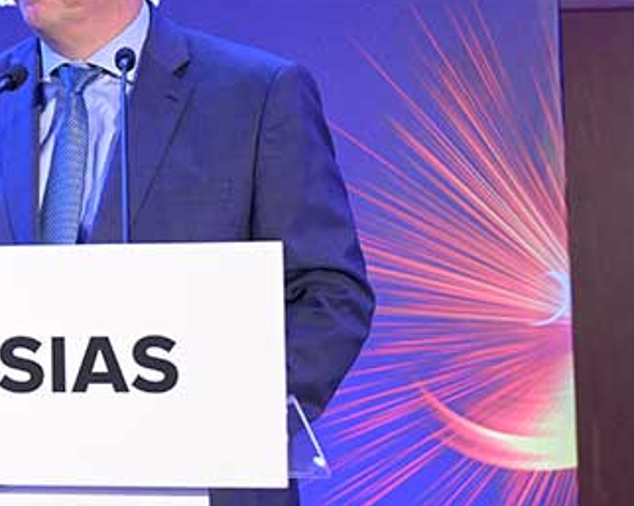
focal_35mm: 119
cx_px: -49
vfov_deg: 12.9
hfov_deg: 15.8
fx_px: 2231
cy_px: 72
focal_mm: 51
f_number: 4
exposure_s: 1/100
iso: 2000
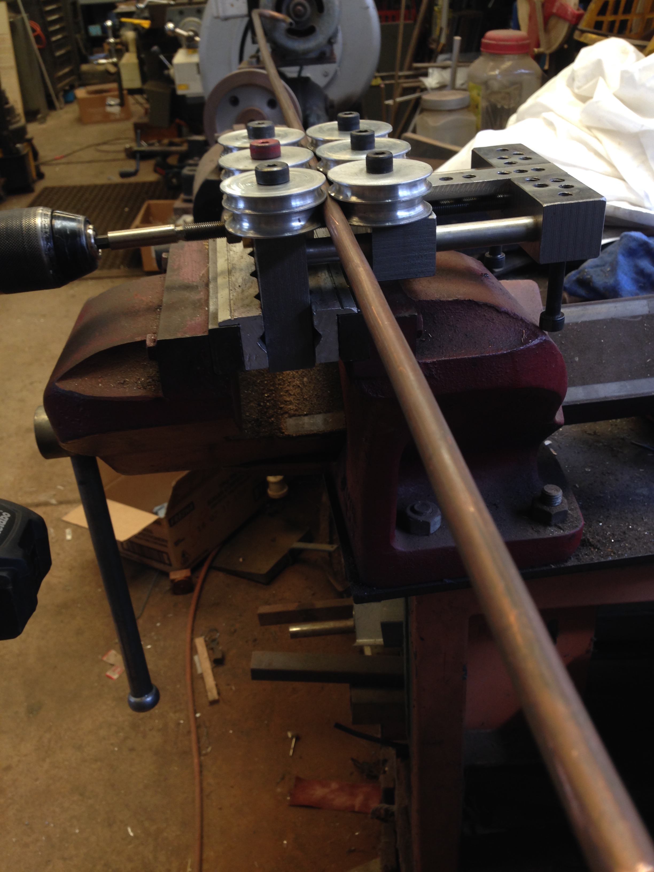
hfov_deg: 42.9
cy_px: 436
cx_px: 327
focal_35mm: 33
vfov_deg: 55.4
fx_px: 831
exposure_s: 1/24
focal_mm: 4.12
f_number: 2.4
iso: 50
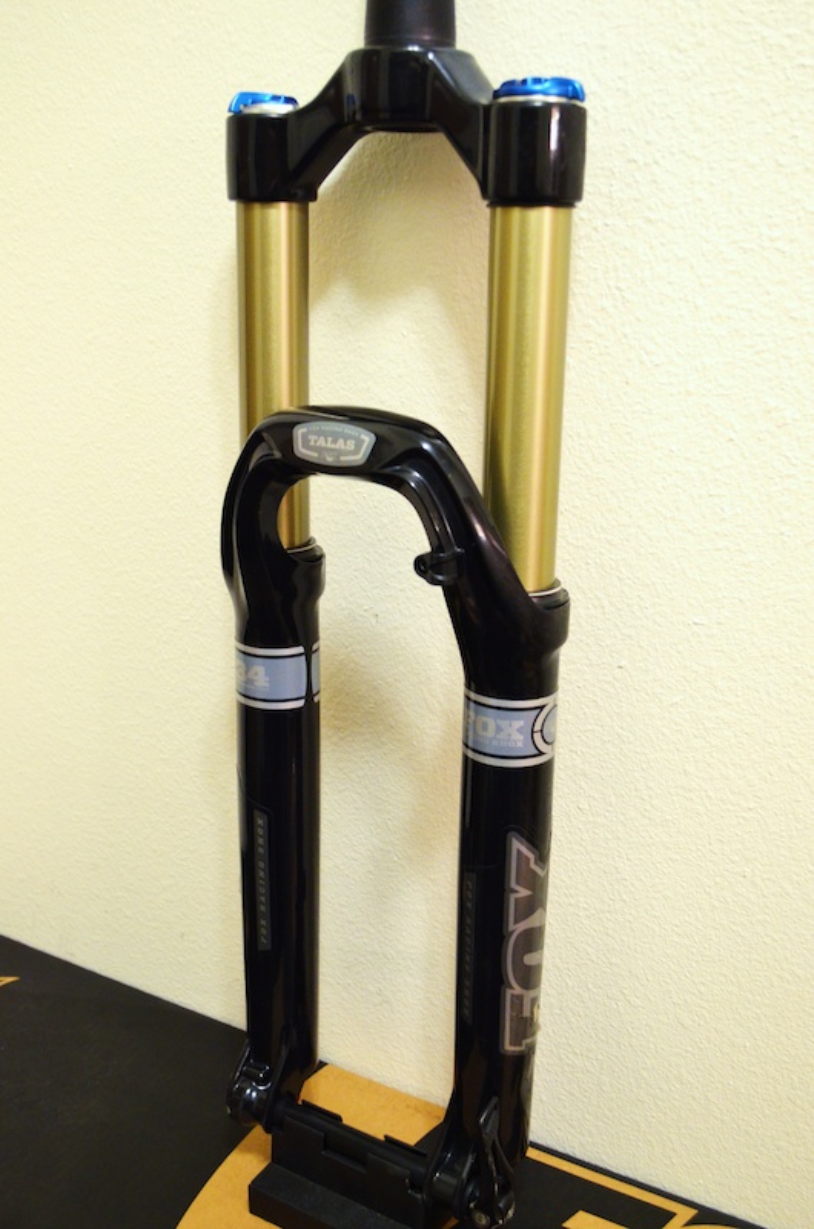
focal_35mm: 36
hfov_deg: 36.7
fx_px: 1226
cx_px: 407
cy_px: 614
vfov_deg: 53.2
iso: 1800
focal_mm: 24
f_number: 4
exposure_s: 1/30
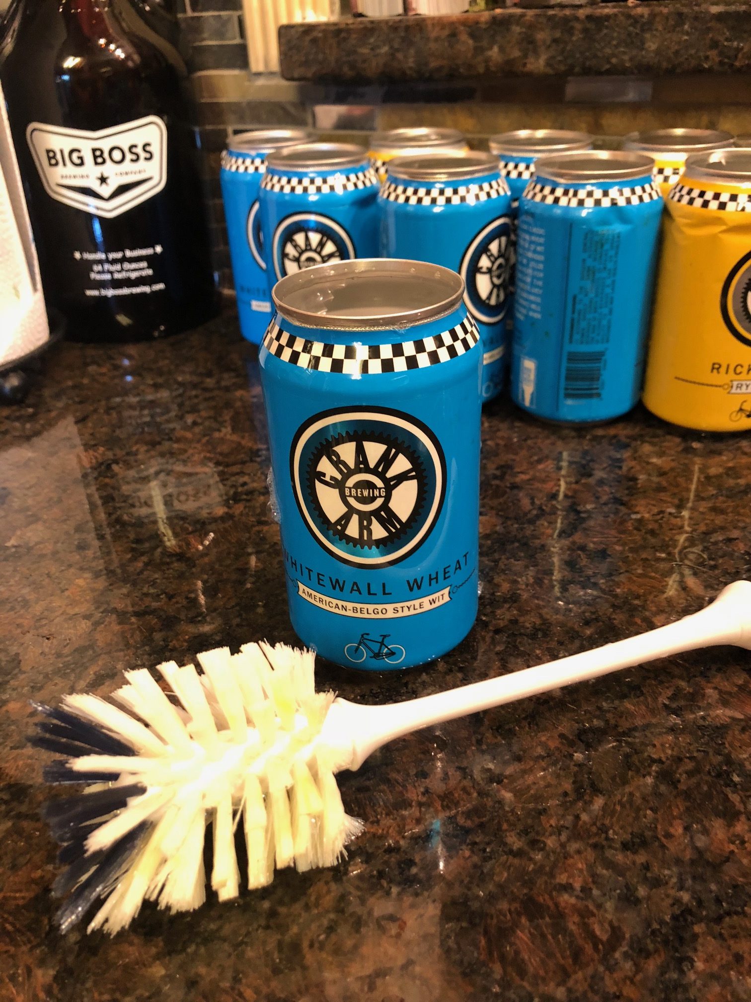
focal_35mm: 28
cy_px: 501
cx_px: 376
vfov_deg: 63.4
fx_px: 810
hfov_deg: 49.7
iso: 80
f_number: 1.8
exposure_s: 1/8
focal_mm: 3.99
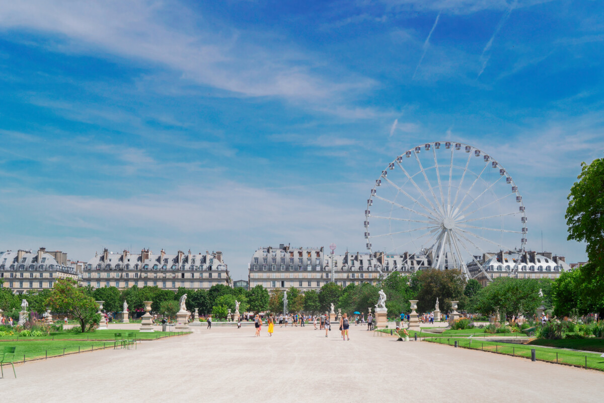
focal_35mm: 41
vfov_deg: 32.6
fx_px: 688
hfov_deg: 47.4
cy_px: 202
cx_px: 302
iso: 200
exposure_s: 1/800
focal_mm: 41
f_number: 7.1
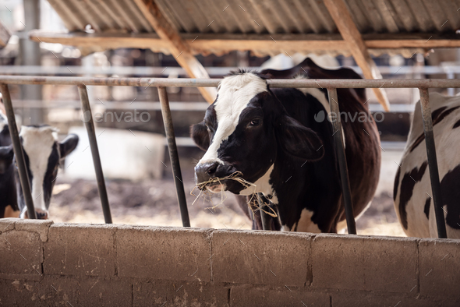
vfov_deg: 9.2
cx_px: 230
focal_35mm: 150
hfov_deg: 13.7
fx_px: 1918
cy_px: 154
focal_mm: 150
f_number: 2.8
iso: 200
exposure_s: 1/320
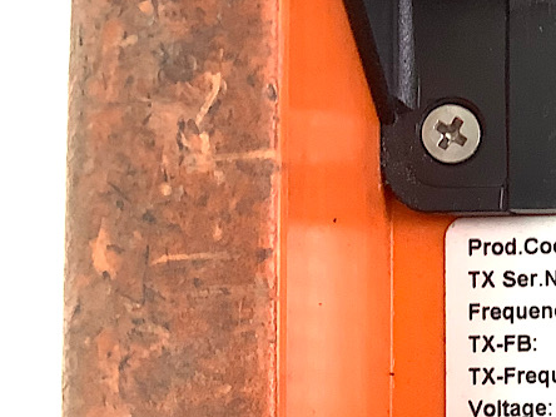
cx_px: 741
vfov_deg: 17.3
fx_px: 1333
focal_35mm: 83
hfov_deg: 21.2
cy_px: 446
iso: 80
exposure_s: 1/50
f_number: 2.4
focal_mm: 3.3
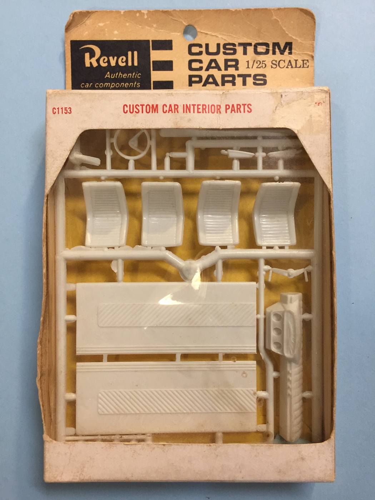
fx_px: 419
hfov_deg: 48.2
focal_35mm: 29
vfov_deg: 61.7
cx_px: 188
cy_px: 250
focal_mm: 4.15
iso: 100
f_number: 2.2
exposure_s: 1/30
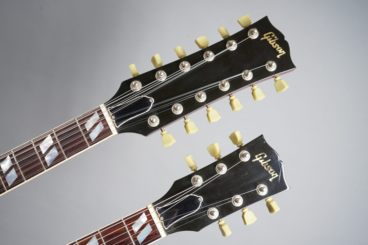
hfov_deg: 47.4
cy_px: 122
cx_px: 184
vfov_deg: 32.6
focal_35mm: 41
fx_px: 419
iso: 160
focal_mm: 41
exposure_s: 1/125
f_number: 7.1
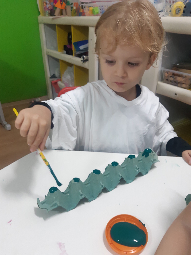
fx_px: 191
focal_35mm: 26
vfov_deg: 67.3
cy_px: 128
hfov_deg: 53.1
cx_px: 96
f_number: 1.7
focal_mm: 3.93
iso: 250
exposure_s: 1/40
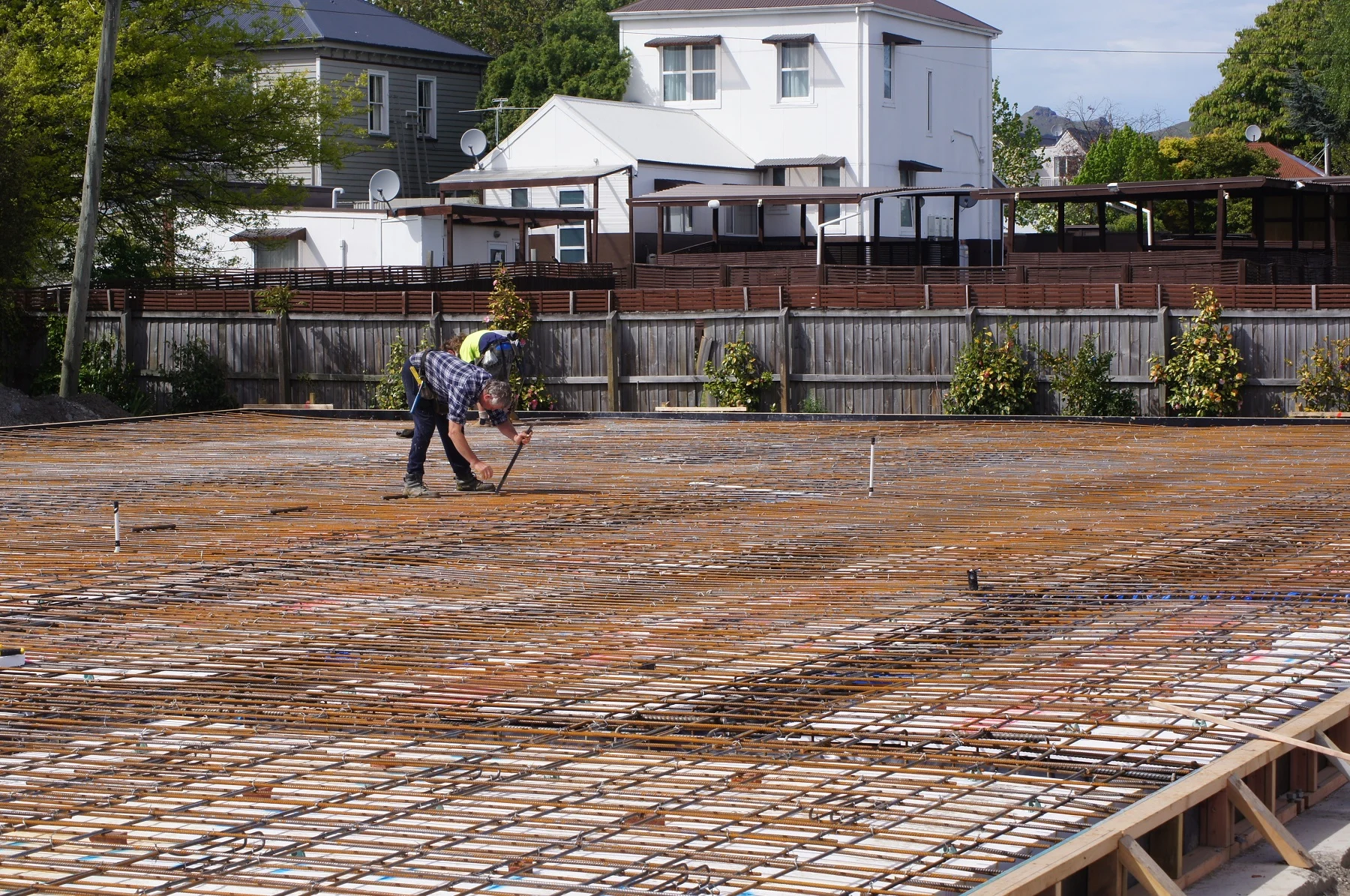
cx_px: 675
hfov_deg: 24.6
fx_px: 3090
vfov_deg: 16.5
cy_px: 448
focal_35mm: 82
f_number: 13
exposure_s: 1/160
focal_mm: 55
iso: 100
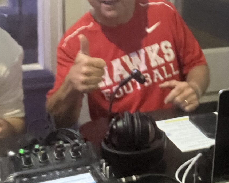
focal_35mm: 67
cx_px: 219
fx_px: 454
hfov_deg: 27.0
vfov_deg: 21.8
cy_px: -8
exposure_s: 1/15
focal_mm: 2.71
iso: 1000
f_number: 2.2
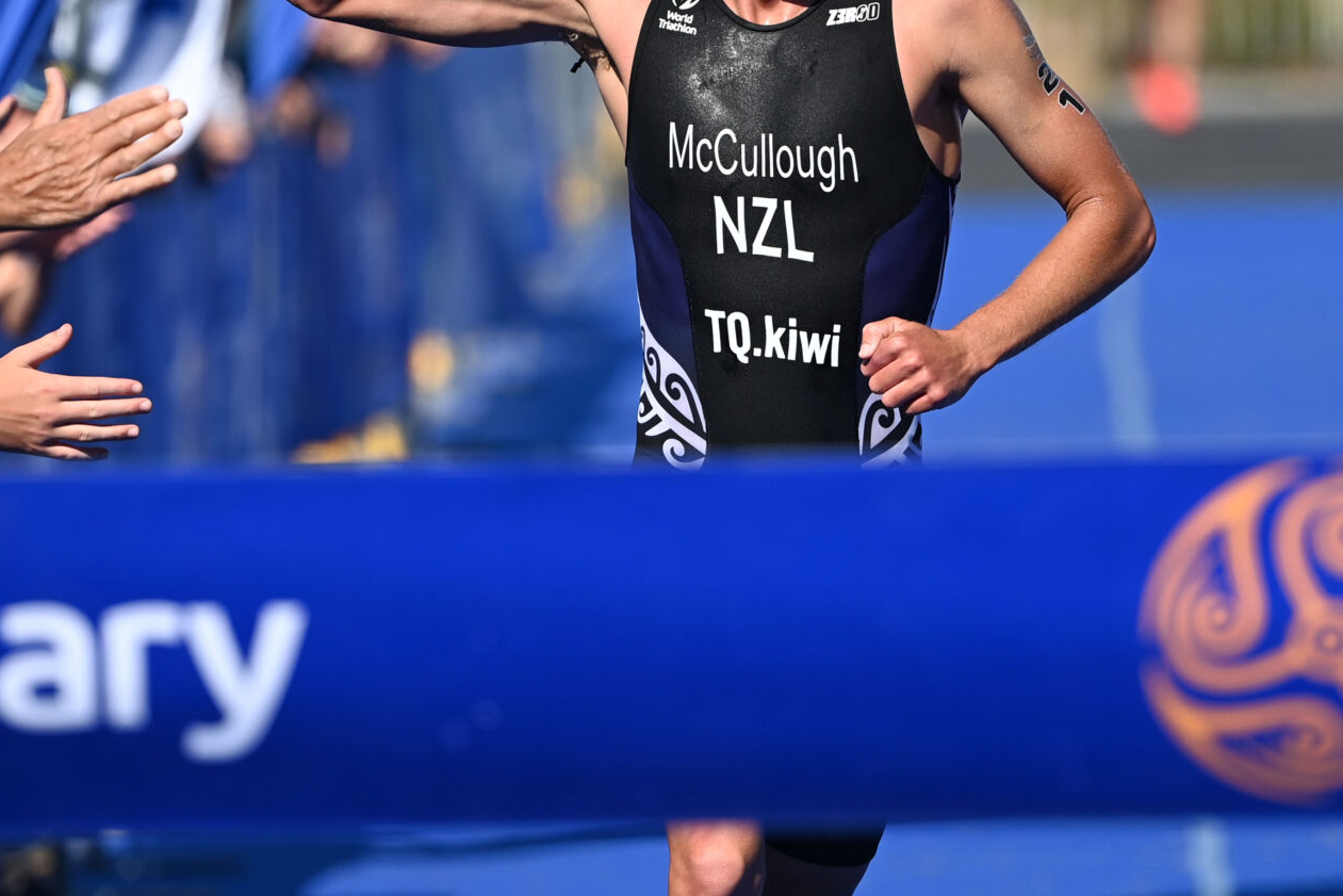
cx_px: 770
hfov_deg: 3.8
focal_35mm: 548
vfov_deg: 2.5
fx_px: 20444
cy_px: 300
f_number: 4
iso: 200
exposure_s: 1/2500
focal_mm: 270
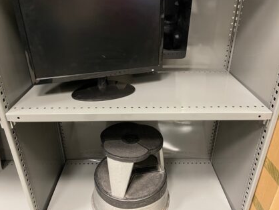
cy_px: 107
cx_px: 137
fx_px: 226
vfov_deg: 49.8
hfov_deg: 63.4
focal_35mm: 28
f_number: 1.6
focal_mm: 4.2
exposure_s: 1/40
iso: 500
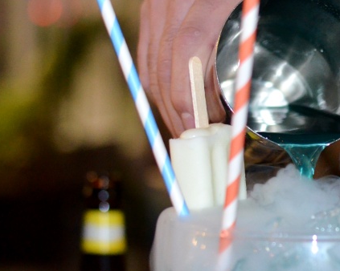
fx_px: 1710
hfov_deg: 11.2
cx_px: 343
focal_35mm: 170
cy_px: 168
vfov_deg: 9.1
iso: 2800
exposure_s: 1/60
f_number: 2.8
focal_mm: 50
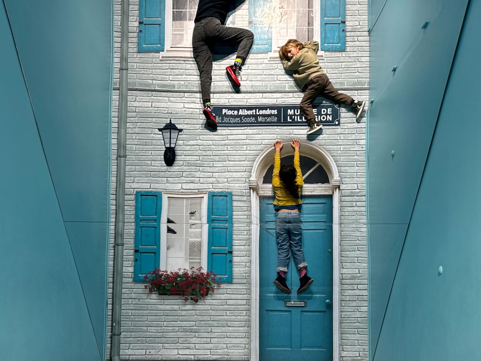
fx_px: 347
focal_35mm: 25
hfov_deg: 69.4
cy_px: 175
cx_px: 241
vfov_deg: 54.9
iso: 125
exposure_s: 1/100
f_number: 1.78
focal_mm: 6.86
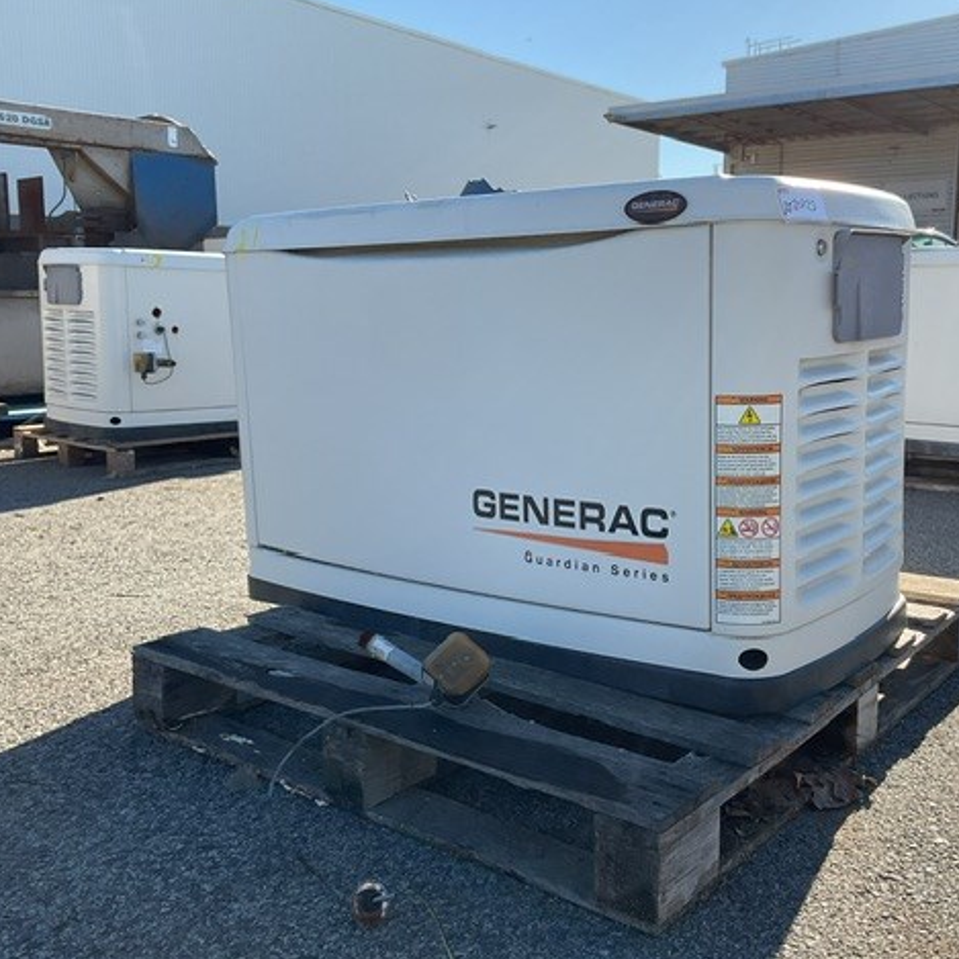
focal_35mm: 35
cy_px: 472
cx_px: 581
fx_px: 1097
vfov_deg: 47.2
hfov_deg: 46.9
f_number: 1.8
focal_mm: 3
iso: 16
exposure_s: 1/816
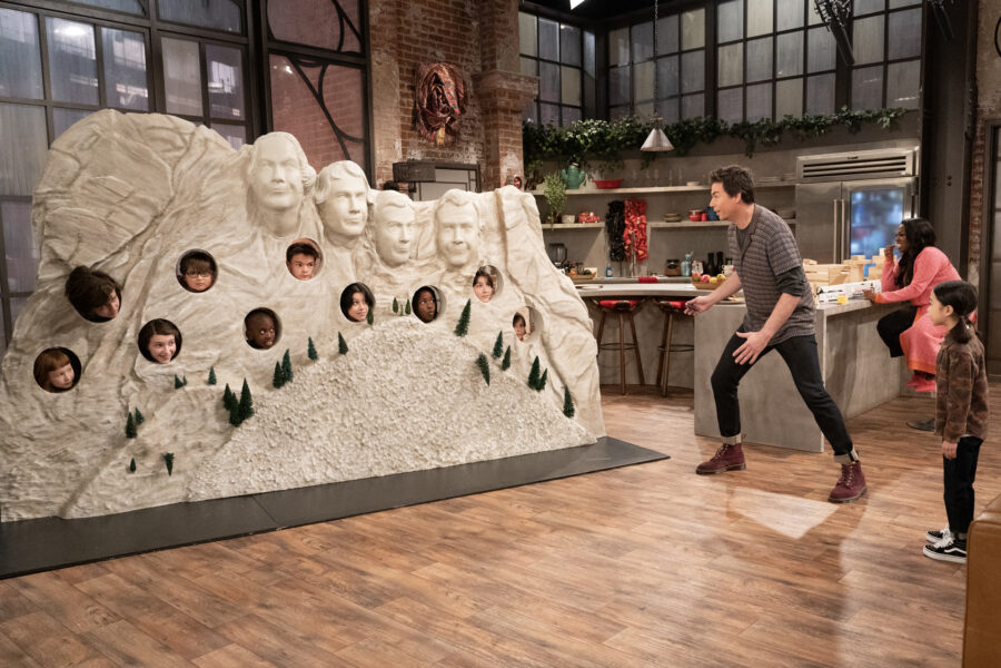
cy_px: 334
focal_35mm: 30
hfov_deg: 61.9
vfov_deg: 43.6
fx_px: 834
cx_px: 500
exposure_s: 1/200
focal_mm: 30
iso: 8000
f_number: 3.5
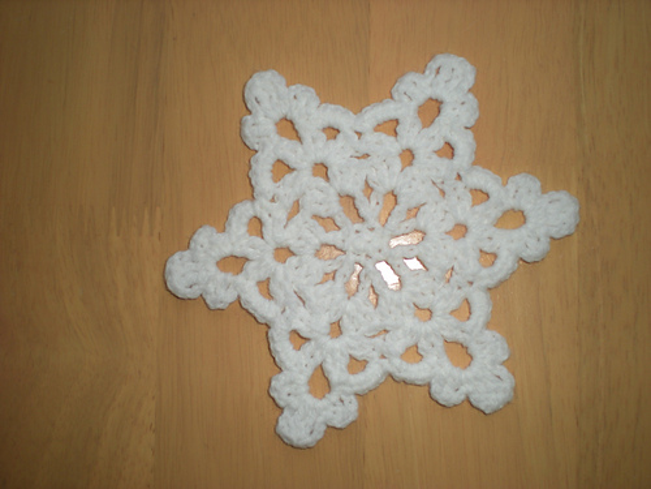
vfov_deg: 37.7
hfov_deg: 49.0
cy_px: 244
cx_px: 326
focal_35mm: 38
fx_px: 715
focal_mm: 6.3
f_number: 3.1
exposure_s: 1/30
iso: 64
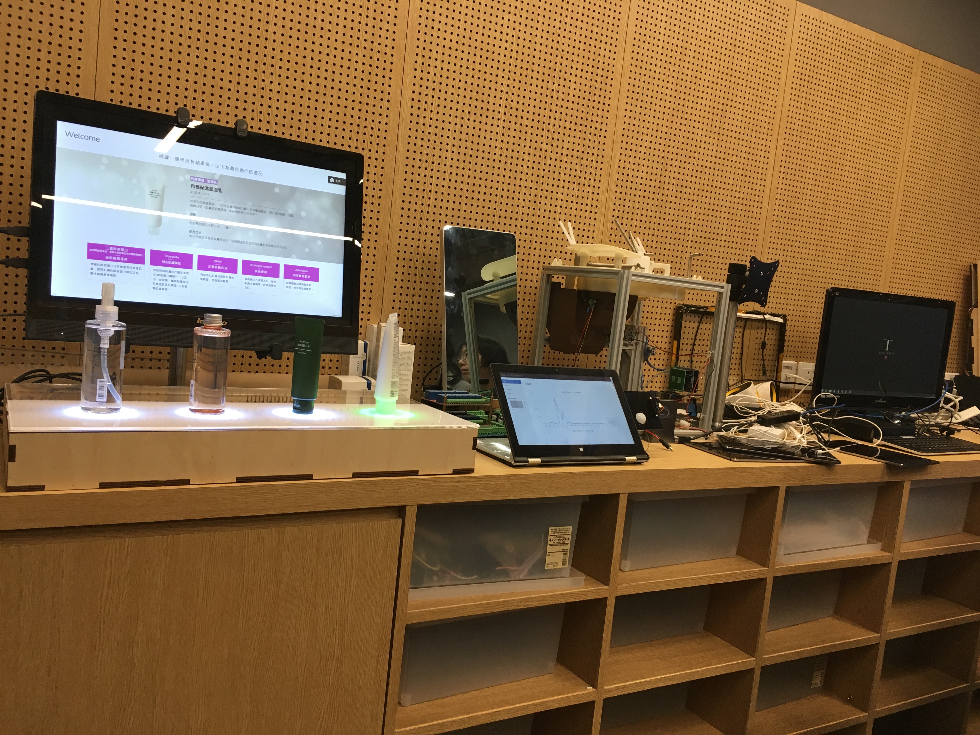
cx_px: 490
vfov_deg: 48.2
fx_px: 821
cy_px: 368
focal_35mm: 29
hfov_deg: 61.7
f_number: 2.2
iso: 50
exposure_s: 1/33
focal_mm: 4.15
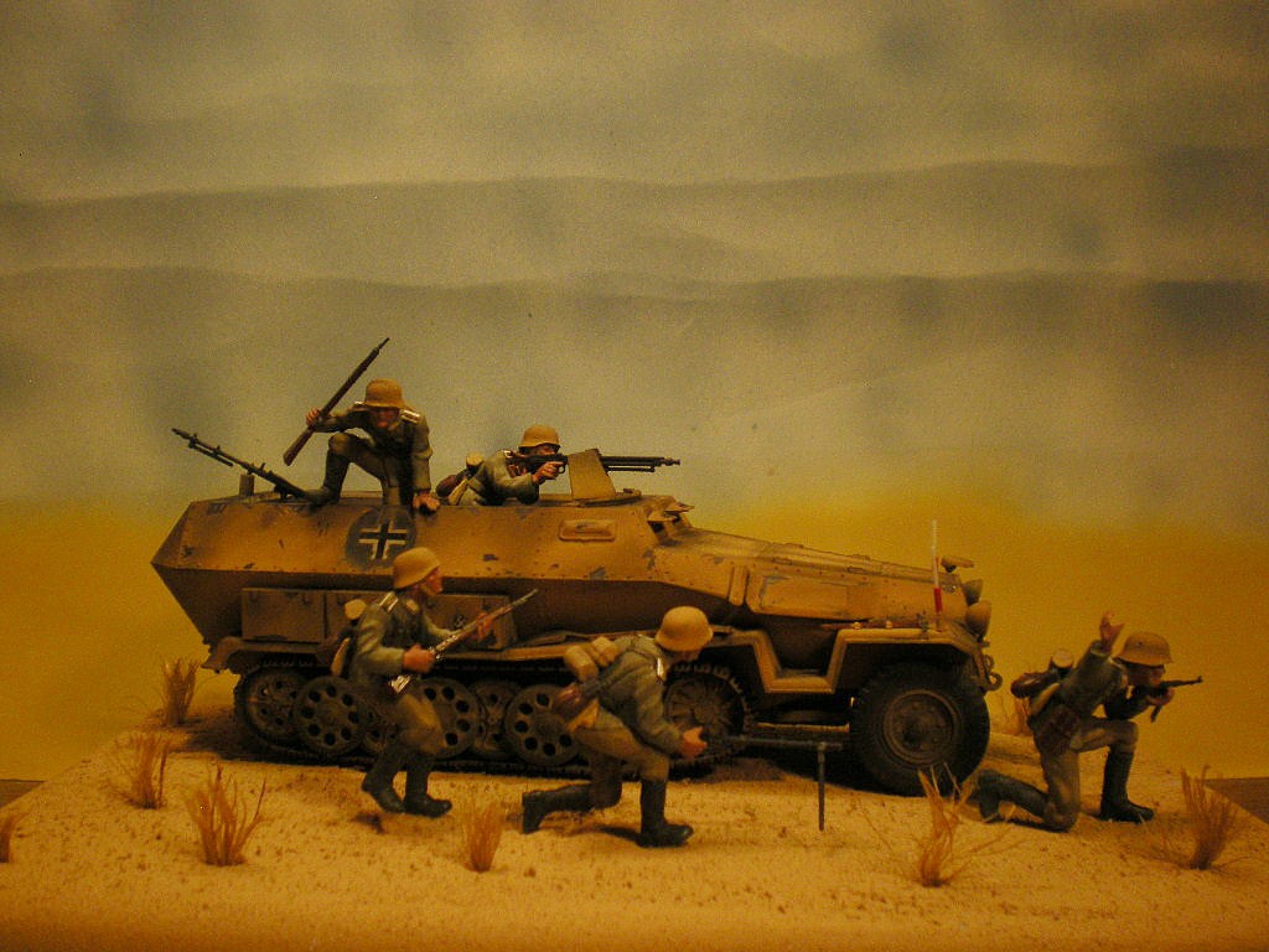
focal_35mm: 38
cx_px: 634
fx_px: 1393
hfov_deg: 49.0
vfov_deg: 37.7
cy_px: 476
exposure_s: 1/59.7
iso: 124
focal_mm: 6.3
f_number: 3.1
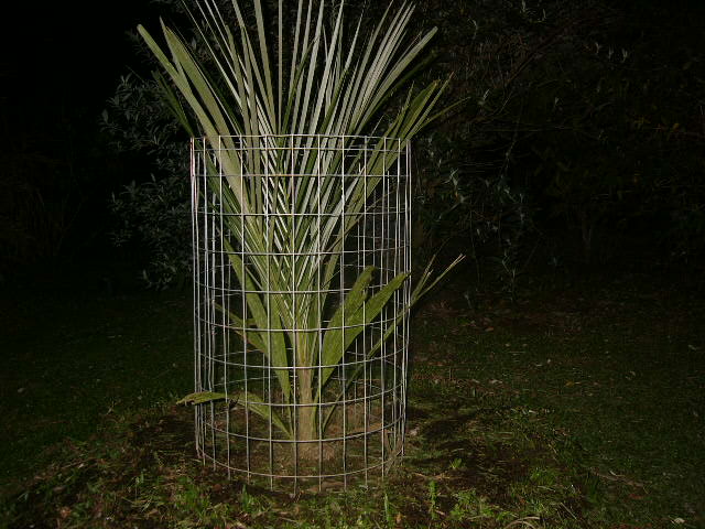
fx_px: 713
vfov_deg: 40.7
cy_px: 264
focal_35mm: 35
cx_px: 352
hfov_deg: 52.6
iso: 100
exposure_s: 1/60
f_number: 2.8
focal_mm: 5.8
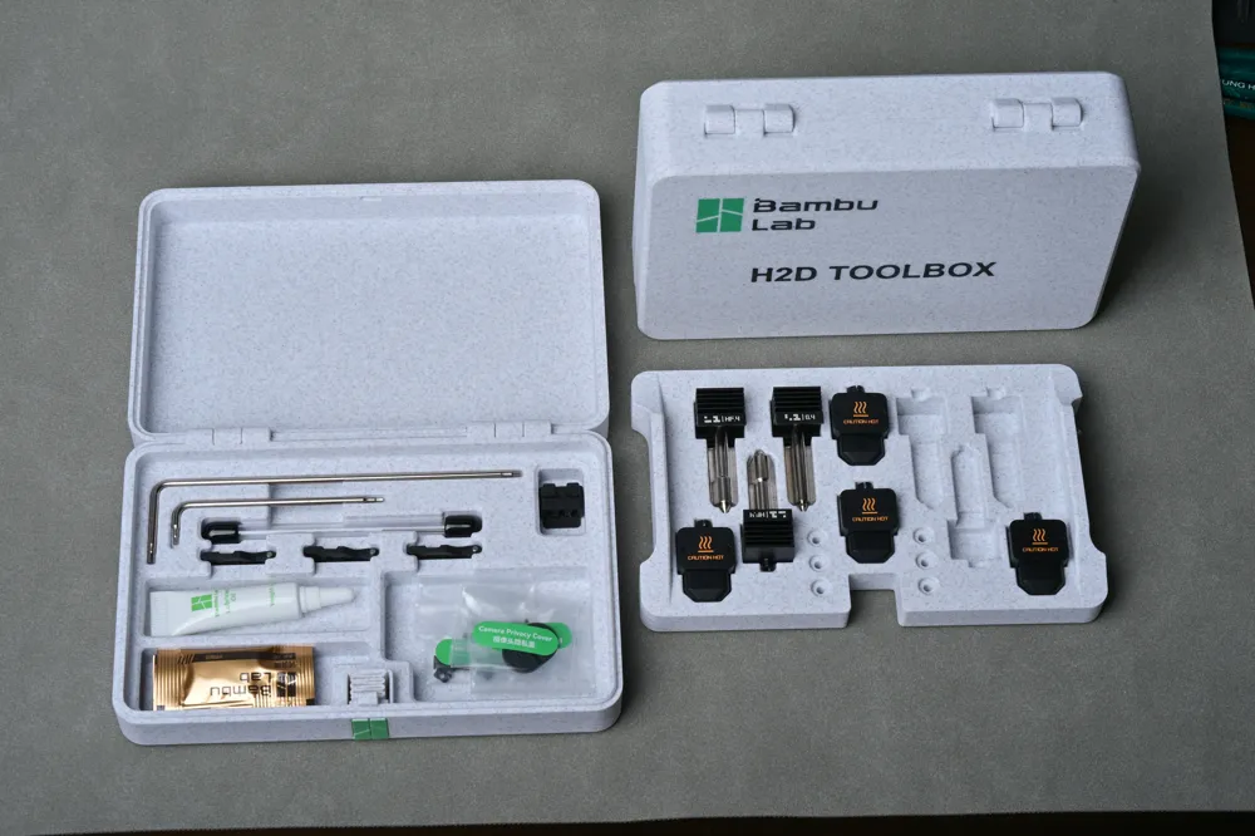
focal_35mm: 78
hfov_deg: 26.0
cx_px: 628
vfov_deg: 17.5
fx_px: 2718
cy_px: 418
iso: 100
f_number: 20
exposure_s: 1/200
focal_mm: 78
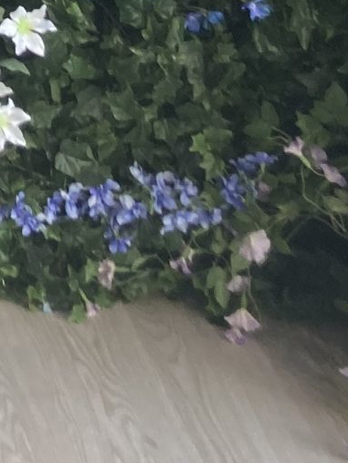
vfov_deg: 12.7
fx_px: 1890
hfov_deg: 9.3
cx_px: -512
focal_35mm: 141
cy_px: -382
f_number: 1.8
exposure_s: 1/100
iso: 50
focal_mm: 3.99
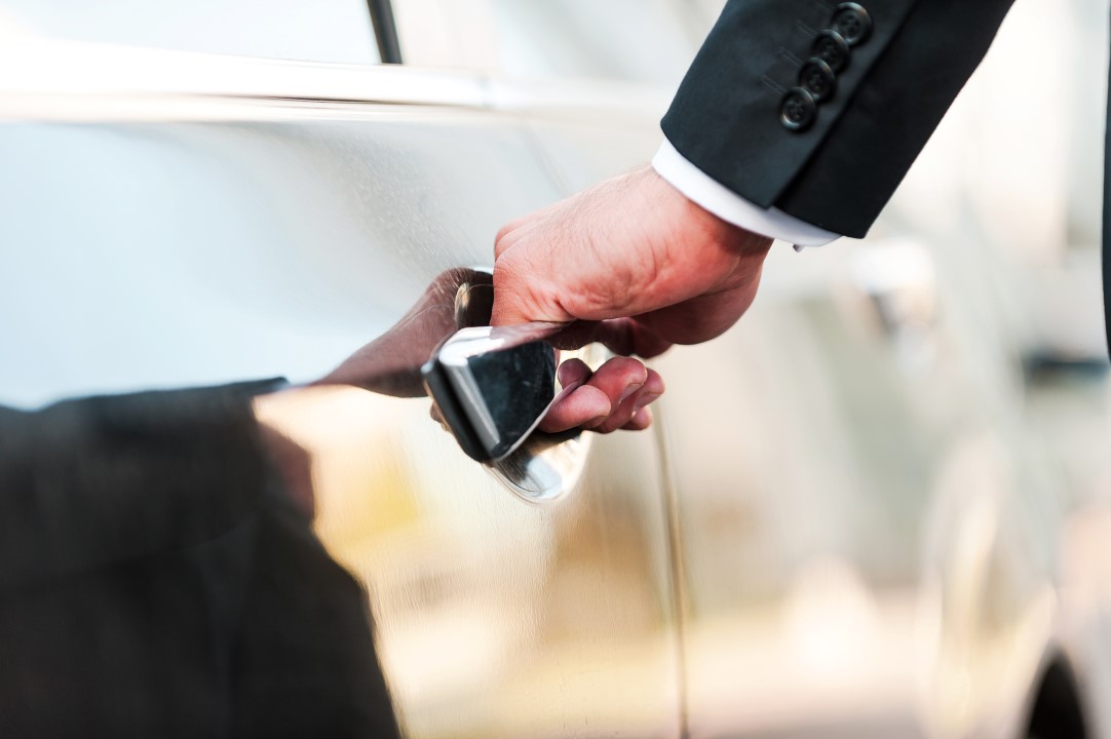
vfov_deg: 11.4
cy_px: 370
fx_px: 3701
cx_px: 556
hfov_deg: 17.1
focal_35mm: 120
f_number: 2.8
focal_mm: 120
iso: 200
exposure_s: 1/160
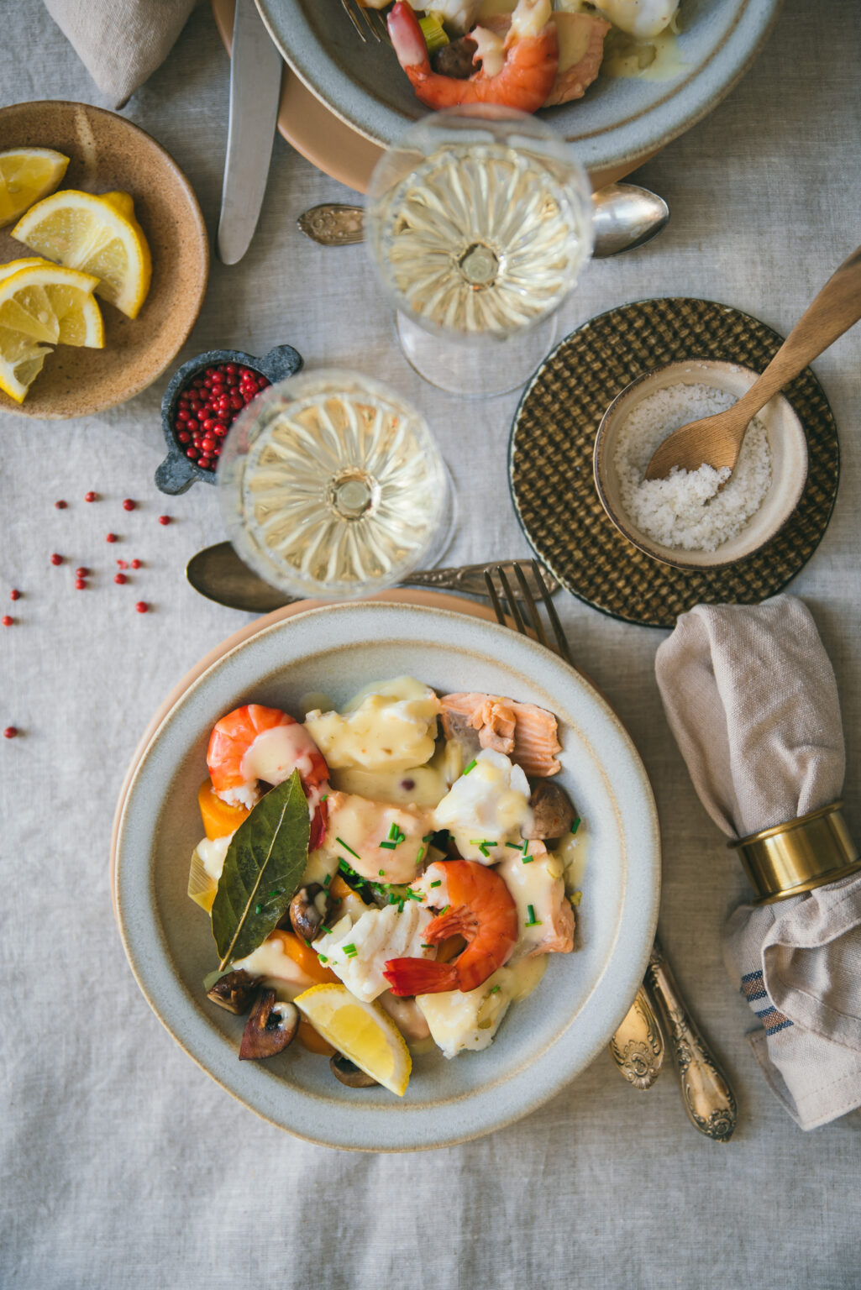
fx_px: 1613
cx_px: 430
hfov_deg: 29.9
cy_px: 645
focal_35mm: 45
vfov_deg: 43.6
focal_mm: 45
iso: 200
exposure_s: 1/125
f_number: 2.8
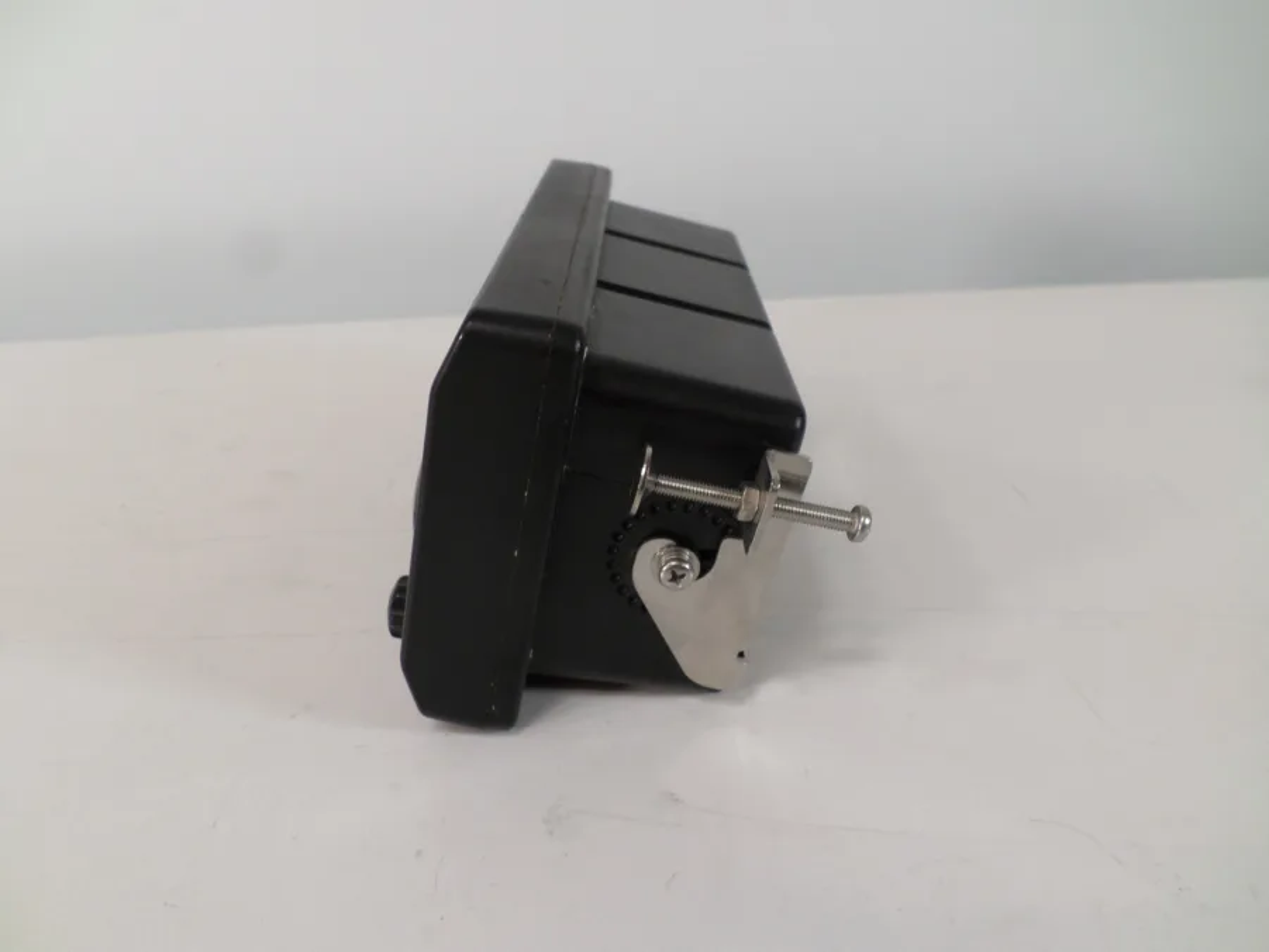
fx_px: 917
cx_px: 634
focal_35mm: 25
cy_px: 476
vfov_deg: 54.9
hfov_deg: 69.4
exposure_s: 1/60
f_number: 2.5
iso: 80
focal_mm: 4.5
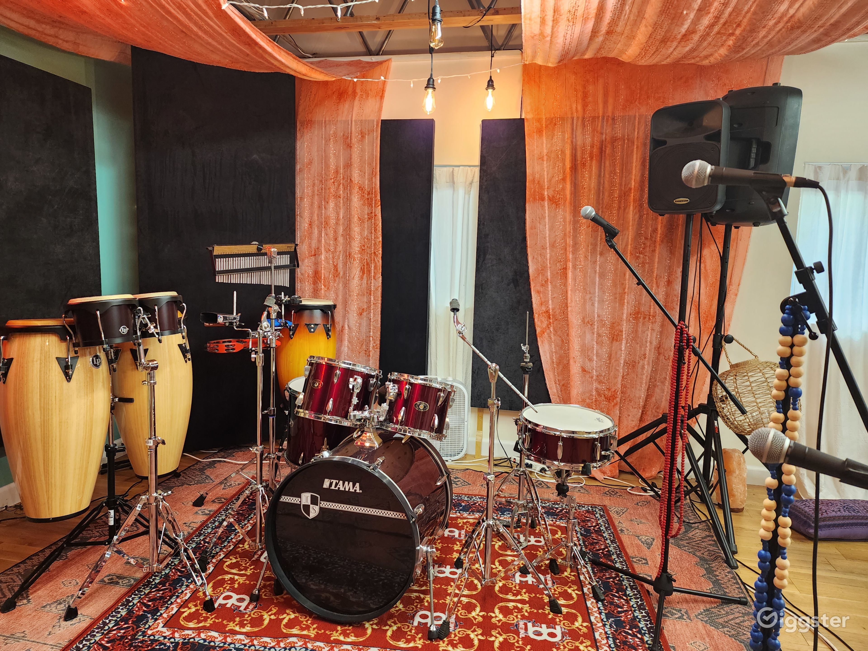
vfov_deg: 58.9
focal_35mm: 23
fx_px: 577
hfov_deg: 73.9
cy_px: 326
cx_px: 434
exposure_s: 1/52
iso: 160
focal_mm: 6.4
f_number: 1.8
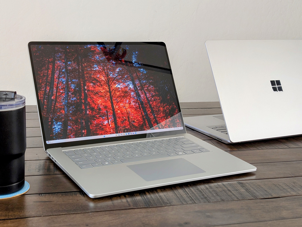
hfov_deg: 38.9
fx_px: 428
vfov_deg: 29.7
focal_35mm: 49
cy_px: 114
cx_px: 151
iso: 72
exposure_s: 1/30
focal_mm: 6.9
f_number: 1.68
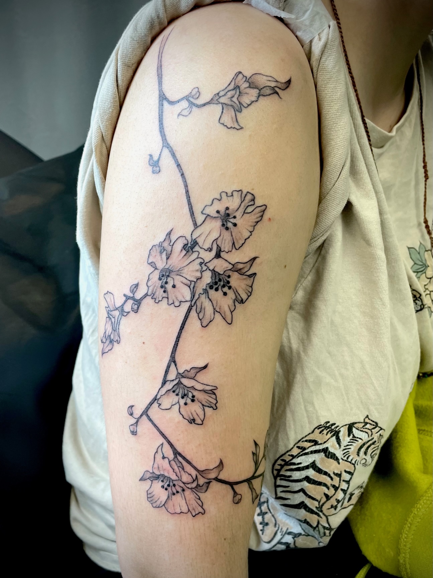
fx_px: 434
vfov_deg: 67.3
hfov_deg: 53.1
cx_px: 216
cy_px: 289
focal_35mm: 26
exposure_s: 1/120
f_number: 1.6
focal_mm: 4.2
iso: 64
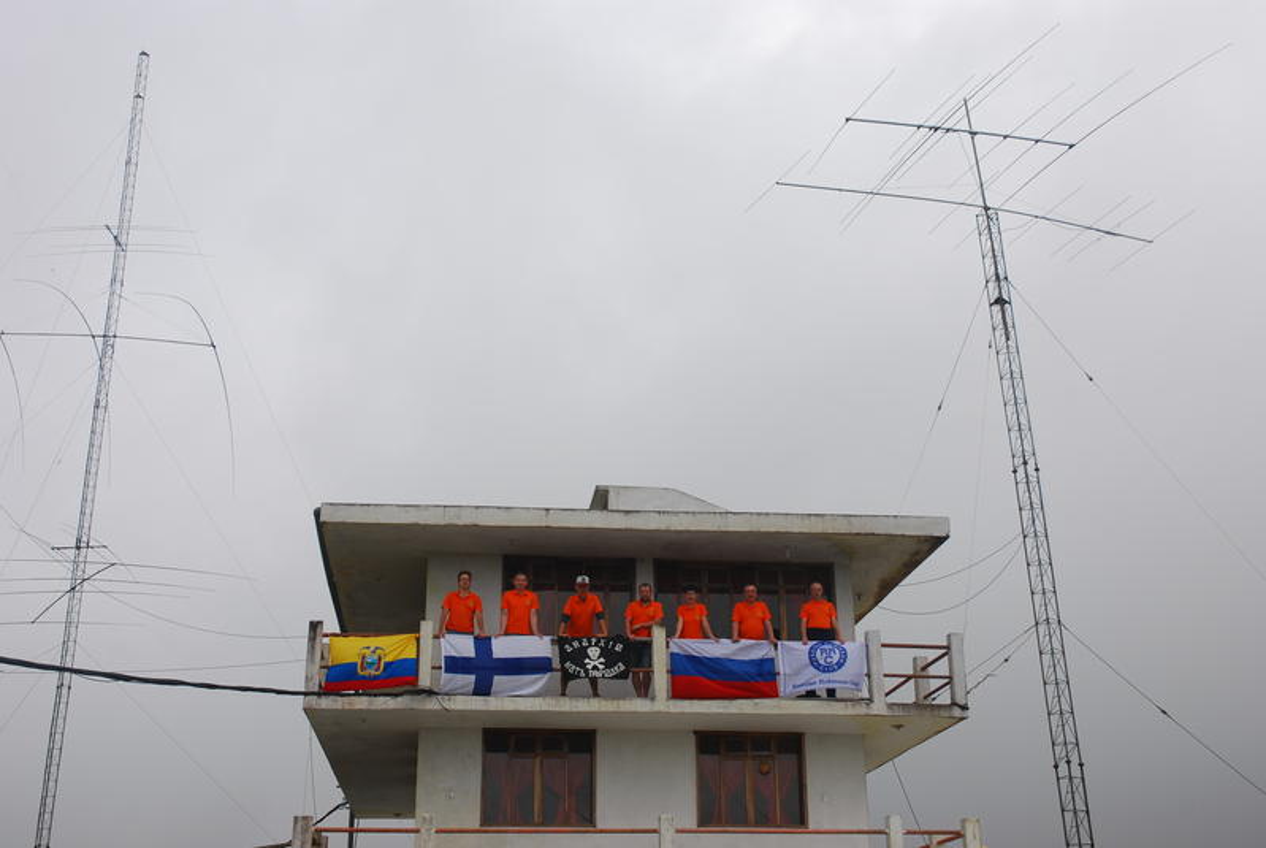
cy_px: 424
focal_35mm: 40
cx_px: 633
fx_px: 1426
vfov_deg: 33.1
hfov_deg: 47.9
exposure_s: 1/250
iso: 100
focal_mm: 27
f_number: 8
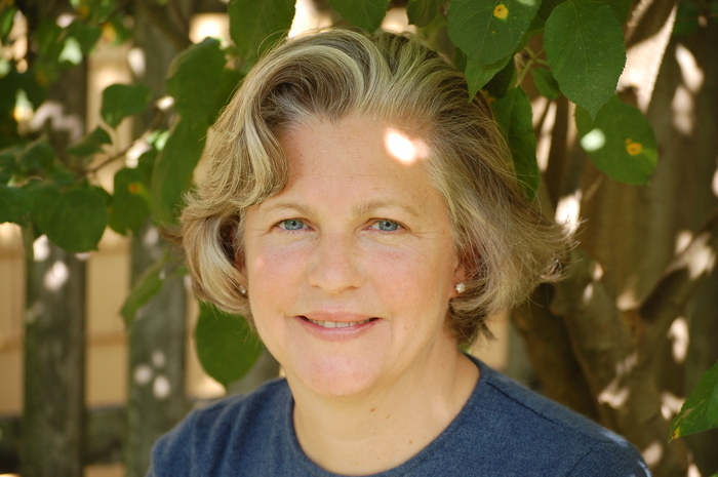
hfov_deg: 19.5
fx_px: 2092
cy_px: 238
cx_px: 359
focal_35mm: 105
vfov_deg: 13.0
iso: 400
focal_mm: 70
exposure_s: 1/200
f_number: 4.2
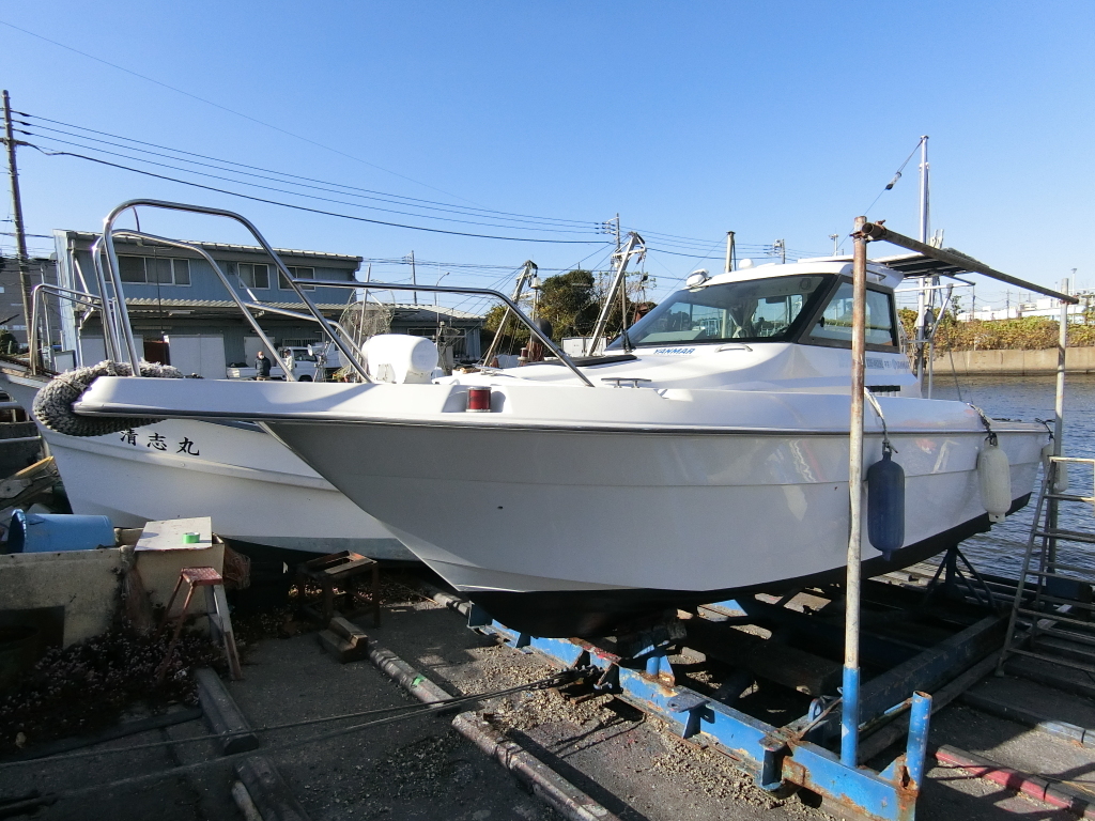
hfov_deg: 84.7
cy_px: 410
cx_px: 548
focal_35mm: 19
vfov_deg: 68.7
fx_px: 601
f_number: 6.9
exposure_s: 1/1000
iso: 320
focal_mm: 4.06
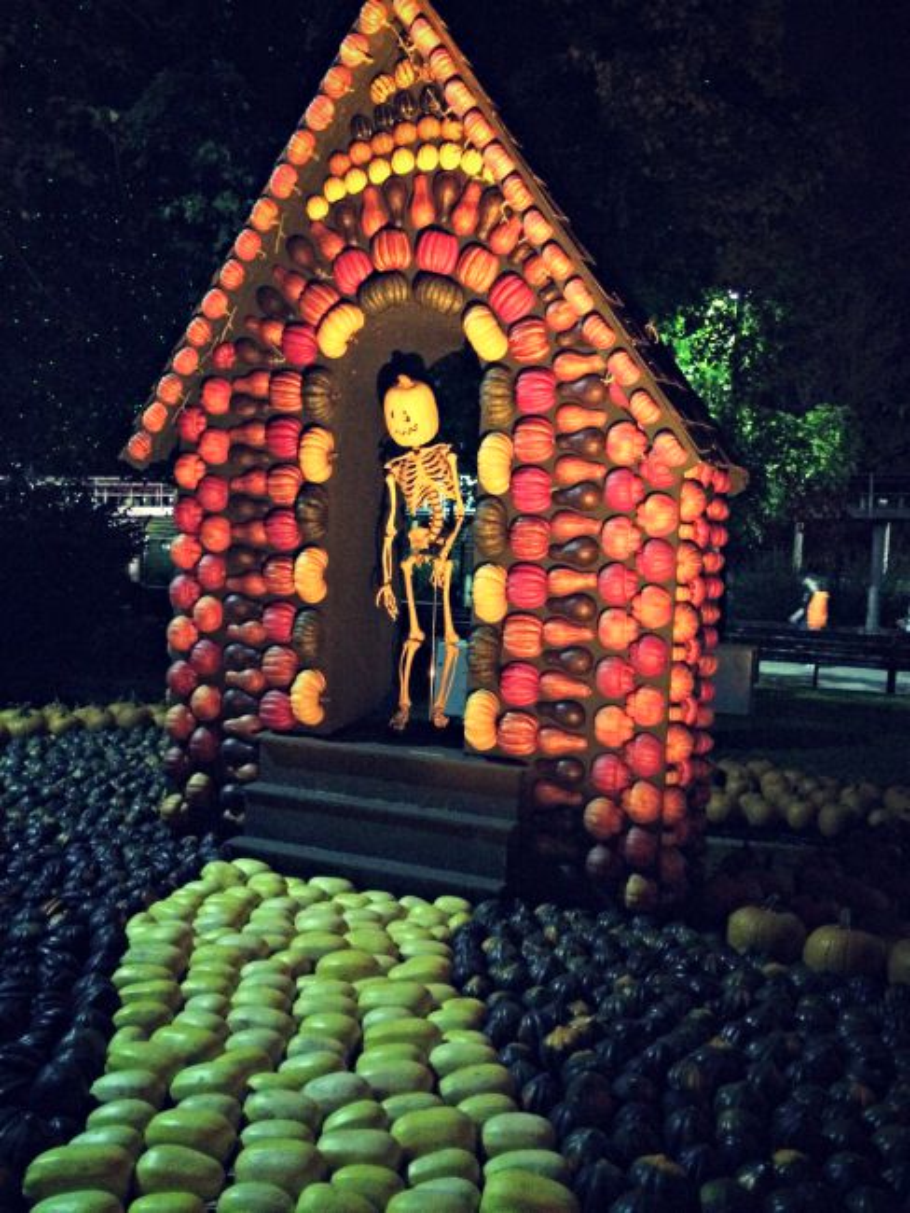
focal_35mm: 29
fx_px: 1016
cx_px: 455
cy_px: 606
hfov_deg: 48.3
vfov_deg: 61.6
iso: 2000
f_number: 2.2
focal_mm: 4.15
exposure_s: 1/15
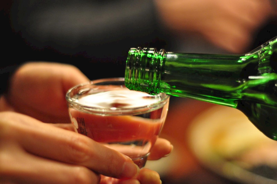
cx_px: 138
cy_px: 92
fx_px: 576
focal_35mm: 75
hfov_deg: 27.0
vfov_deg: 18.1
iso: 1600
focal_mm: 50
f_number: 1.8
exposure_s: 1/30
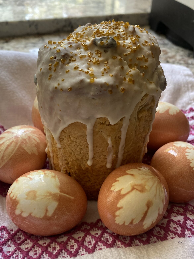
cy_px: 131
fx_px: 239
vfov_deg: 56.8
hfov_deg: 44.1
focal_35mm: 32
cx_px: 87
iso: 64
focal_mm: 4.25
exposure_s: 1/121
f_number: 1.8
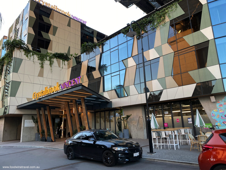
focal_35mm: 26
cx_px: 113
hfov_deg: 67.3
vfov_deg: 53.1
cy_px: 85
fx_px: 170
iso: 80
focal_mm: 4.25
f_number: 1.8
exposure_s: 1/100
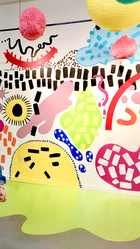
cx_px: 16
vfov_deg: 45.5
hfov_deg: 25.7
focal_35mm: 45
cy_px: 127
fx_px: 297
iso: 80
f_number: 2.2
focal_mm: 4.15
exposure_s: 1/30
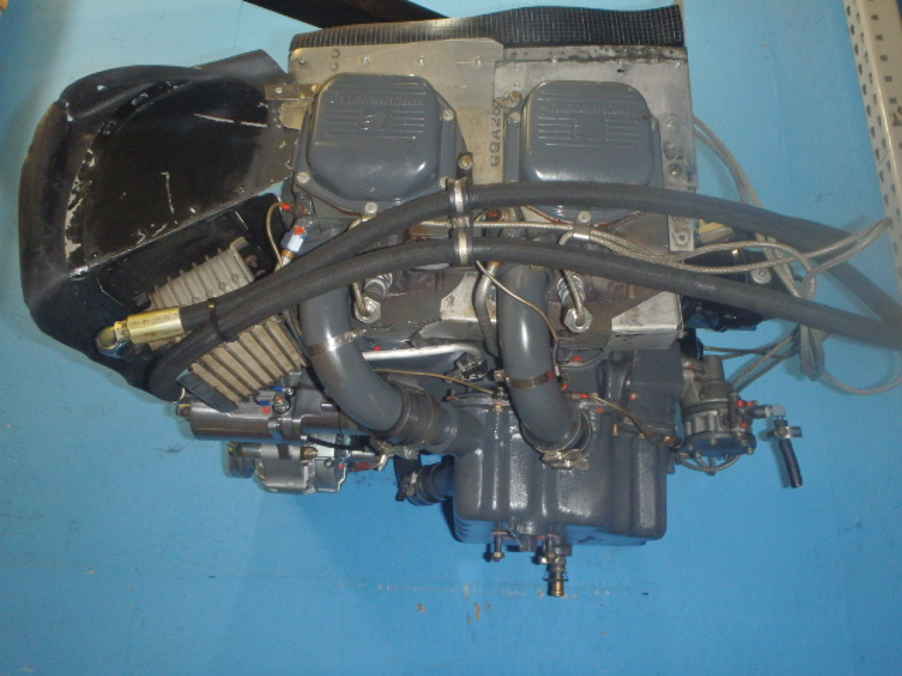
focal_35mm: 28
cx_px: 451
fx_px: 730
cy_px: 338
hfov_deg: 63.4
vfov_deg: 49.7
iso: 400
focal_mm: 5
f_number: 3.9
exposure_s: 1/30
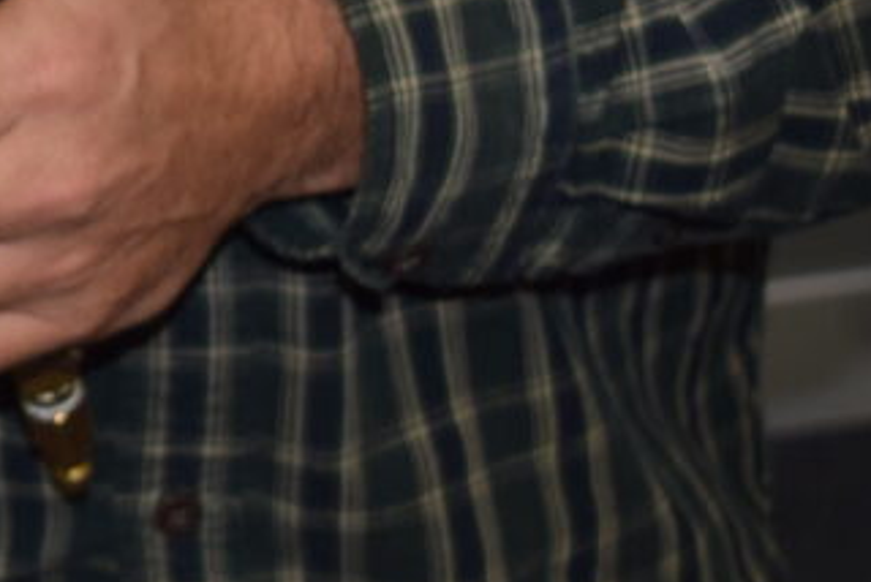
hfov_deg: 14.7
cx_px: -452
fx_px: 3117
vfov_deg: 10.6
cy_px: 26
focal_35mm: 129
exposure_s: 1/60
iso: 560
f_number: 4
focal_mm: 25
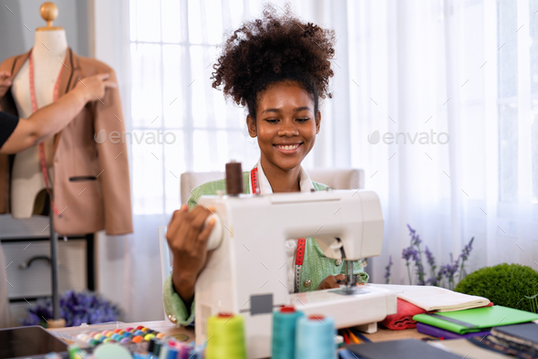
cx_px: 269
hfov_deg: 39.6
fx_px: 747
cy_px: 180
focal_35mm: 50
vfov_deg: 27.0
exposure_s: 1/100
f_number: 2
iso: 200
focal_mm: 50
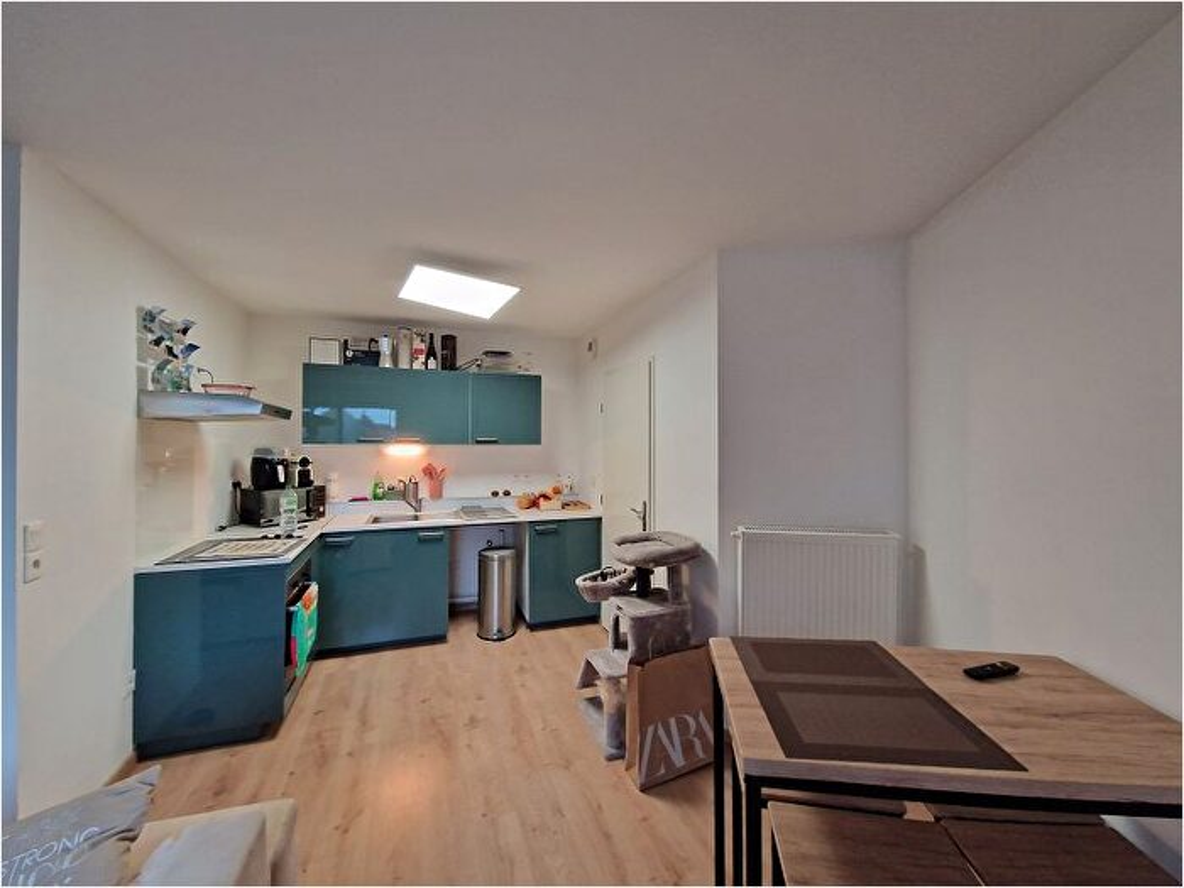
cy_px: 444
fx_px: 445
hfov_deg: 106.2
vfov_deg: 89.9
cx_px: 592
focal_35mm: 13
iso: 200
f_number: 2.2
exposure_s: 1/50
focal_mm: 2.2
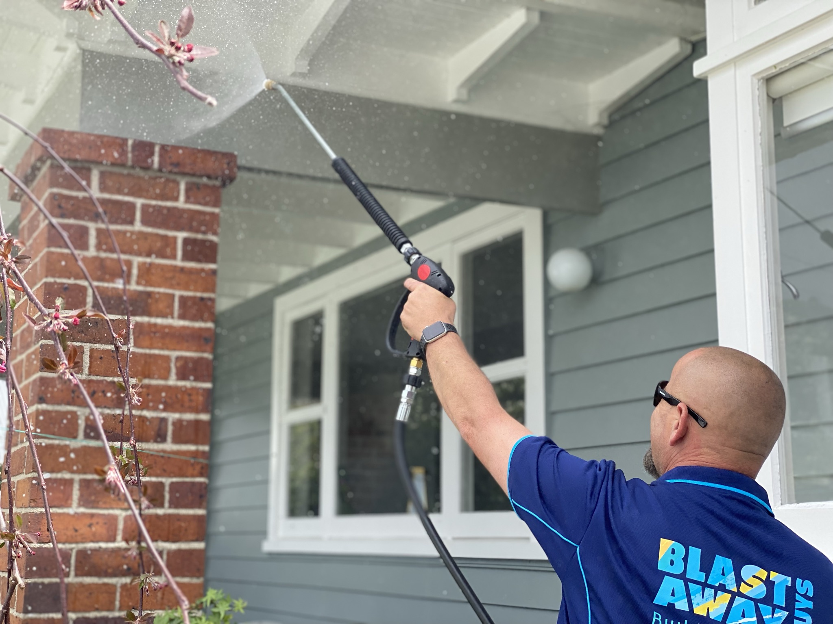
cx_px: 416
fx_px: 1251
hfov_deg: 36.8
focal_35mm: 52
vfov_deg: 28.0
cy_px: 312
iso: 20
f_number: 2
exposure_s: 1/440
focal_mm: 6
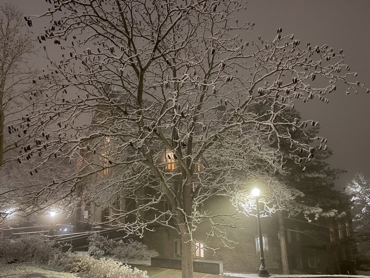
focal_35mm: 26
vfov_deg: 53.1
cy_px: 139
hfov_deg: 67.3
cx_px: 185
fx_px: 278
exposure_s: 1/12
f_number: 1.6
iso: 500
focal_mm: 4.2
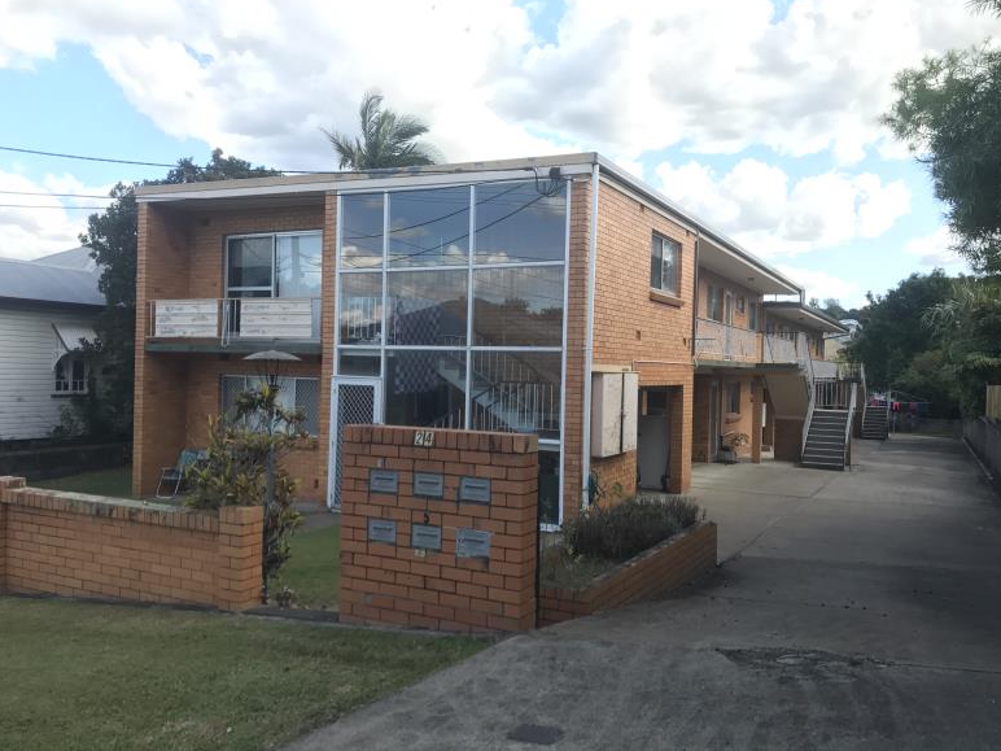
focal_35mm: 29
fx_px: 839
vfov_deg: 48.2
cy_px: 376
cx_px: 497
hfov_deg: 61.7
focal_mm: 3.99
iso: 20
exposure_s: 1/338
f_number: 1.8
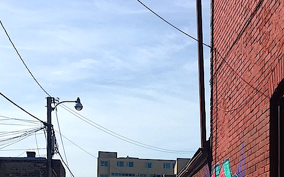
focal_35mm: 67
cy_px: 218
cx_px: 223
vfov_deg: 18.3
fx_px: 518
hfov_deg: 30.0
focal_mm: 4.15
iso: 25
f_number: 2.2
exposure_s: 1/2564
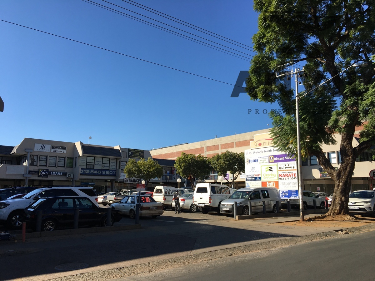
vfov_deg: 48.2
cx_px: 188
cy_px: 140
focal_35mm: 29
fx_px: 314
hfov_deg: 61.7
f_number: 2.2
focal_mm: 4.15
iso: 25
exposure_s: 1/1304
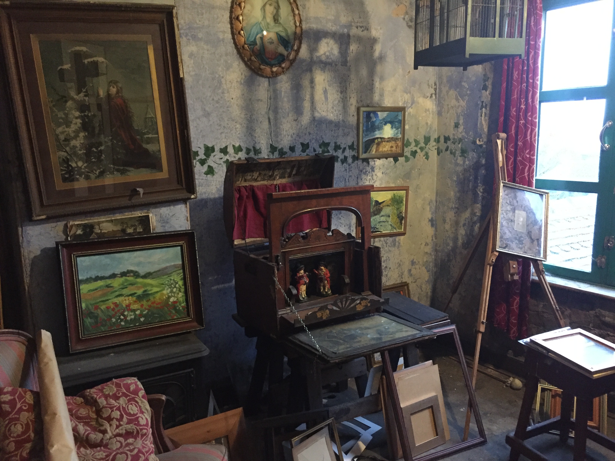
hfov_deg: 61.7
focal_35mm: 29
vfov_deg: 48.2
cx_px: 308
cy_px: 230
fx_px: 515
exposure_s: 1/17
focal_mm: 4.15
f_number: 2.2
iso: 500
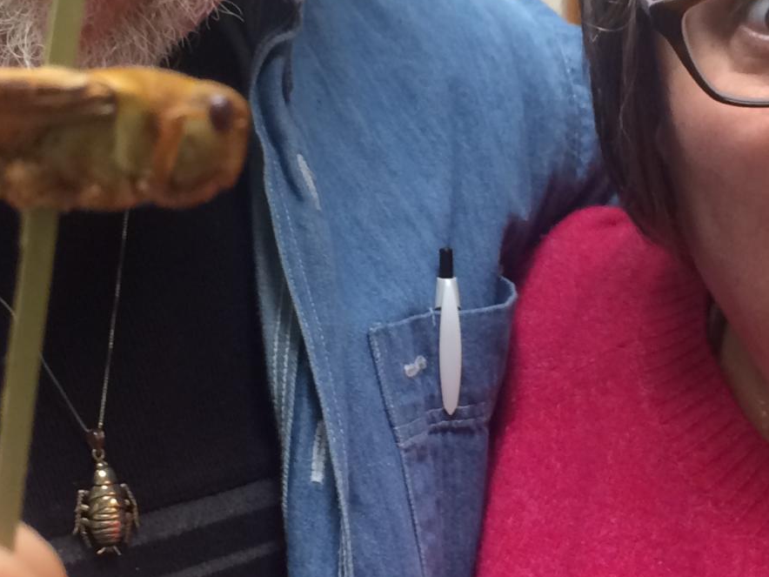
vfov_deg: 17.5
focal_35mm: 84
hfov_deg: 23.2
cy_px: 171
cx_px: 484
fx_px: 1866
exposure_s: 1/30
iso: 80
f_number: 2.2
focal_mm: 4.15
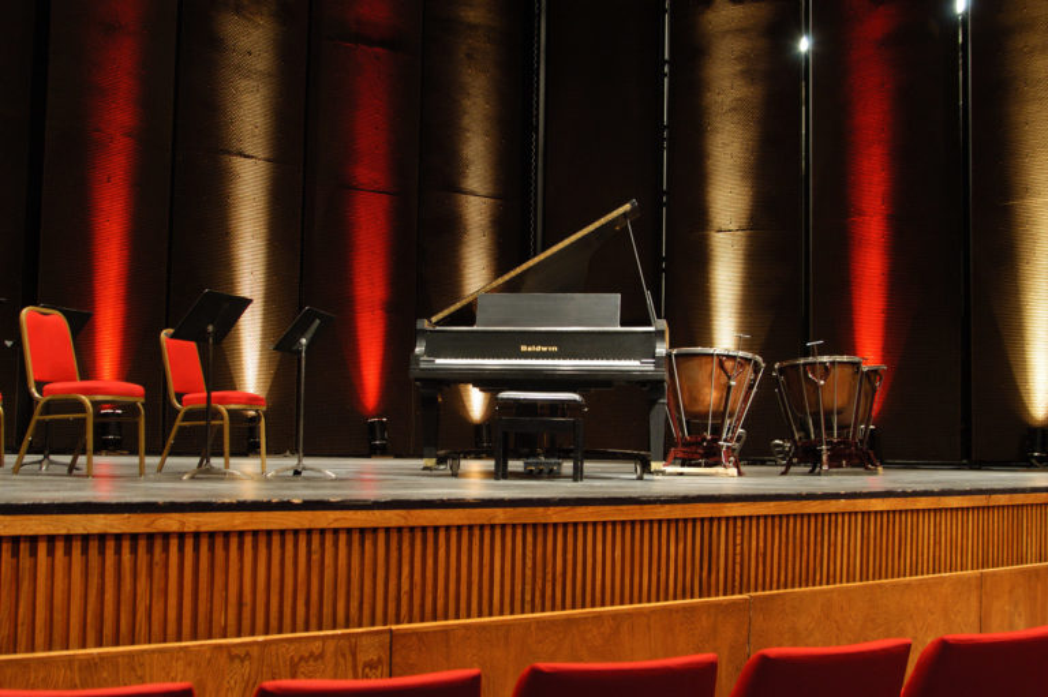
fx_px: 1309
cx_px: 524
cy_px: 348
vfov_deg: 29.8
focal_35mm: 45
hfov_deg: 43.6
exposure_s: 1/5
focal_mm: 30
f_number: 5
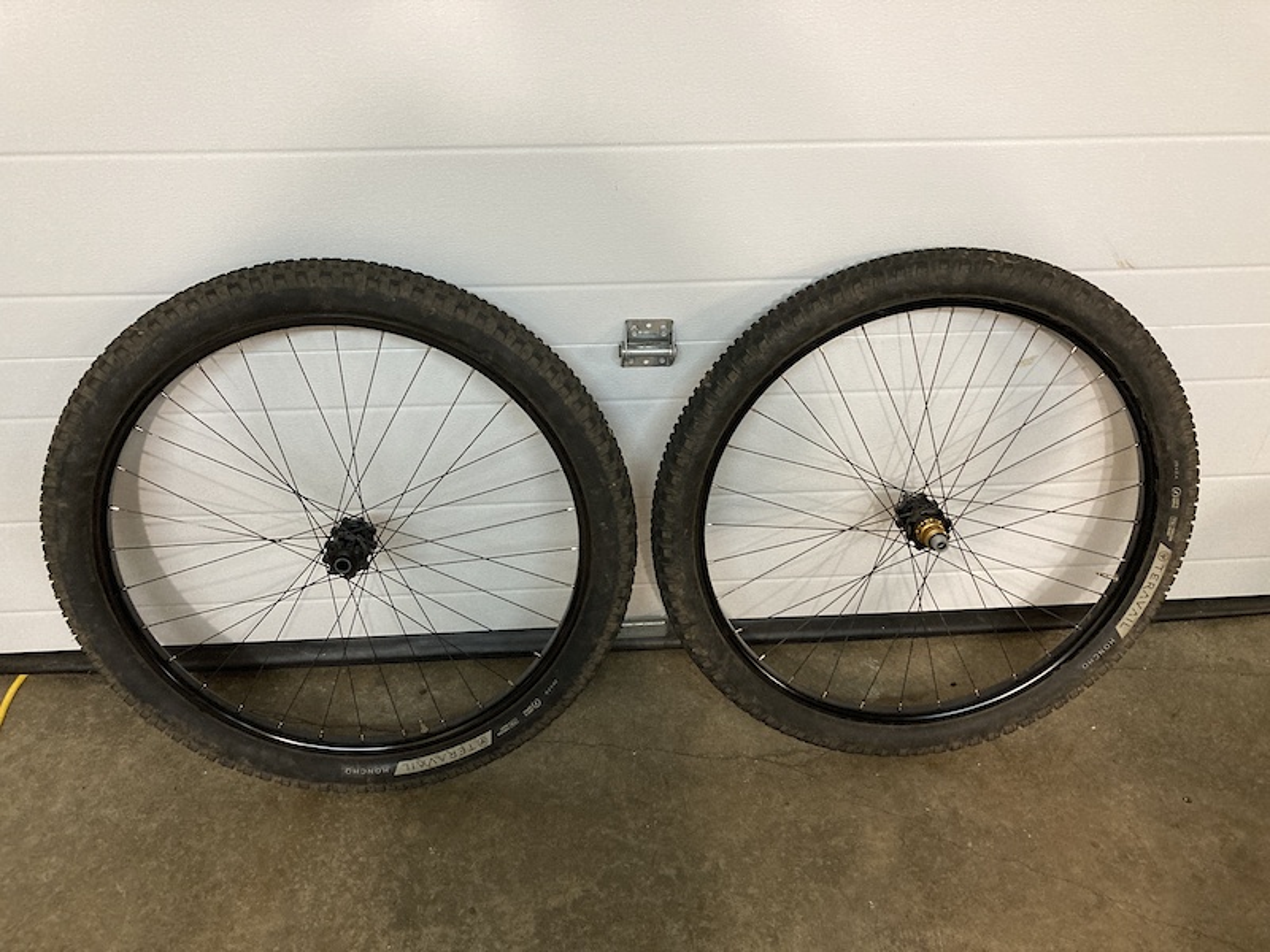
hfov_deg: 63.4
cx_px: 635
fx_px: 1027
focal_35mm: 28
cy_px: 476
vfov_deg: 49.7
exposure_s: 1/40
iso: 320
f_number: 1.8
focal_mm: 3.99
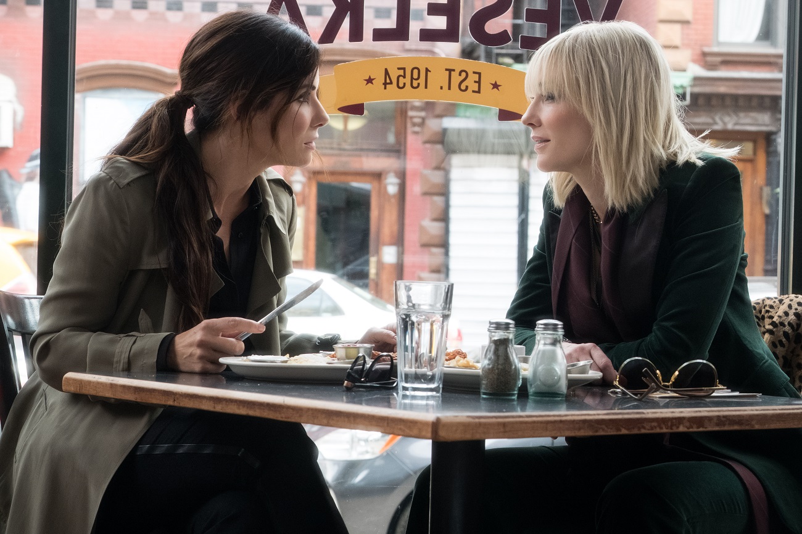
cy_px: 267
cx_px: 401
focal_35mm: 75
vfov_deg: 18.2
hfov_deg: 27.0
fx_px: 1670
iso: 3200
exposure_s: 1/160
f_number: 6.4
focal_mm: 50
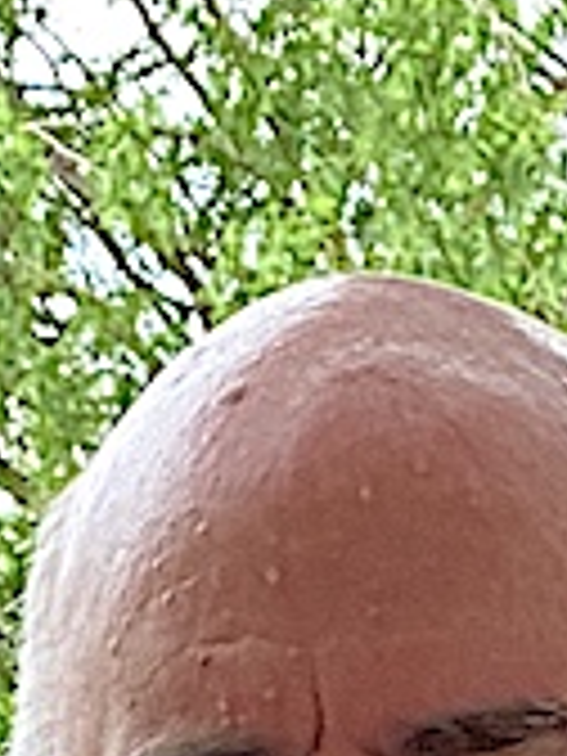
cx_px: 158
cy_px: 2954
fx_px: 4499
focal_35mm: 206
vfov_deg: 7.3
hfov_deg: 7.2
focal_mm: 4.25
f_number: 1.8
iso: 125
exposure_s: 1/85
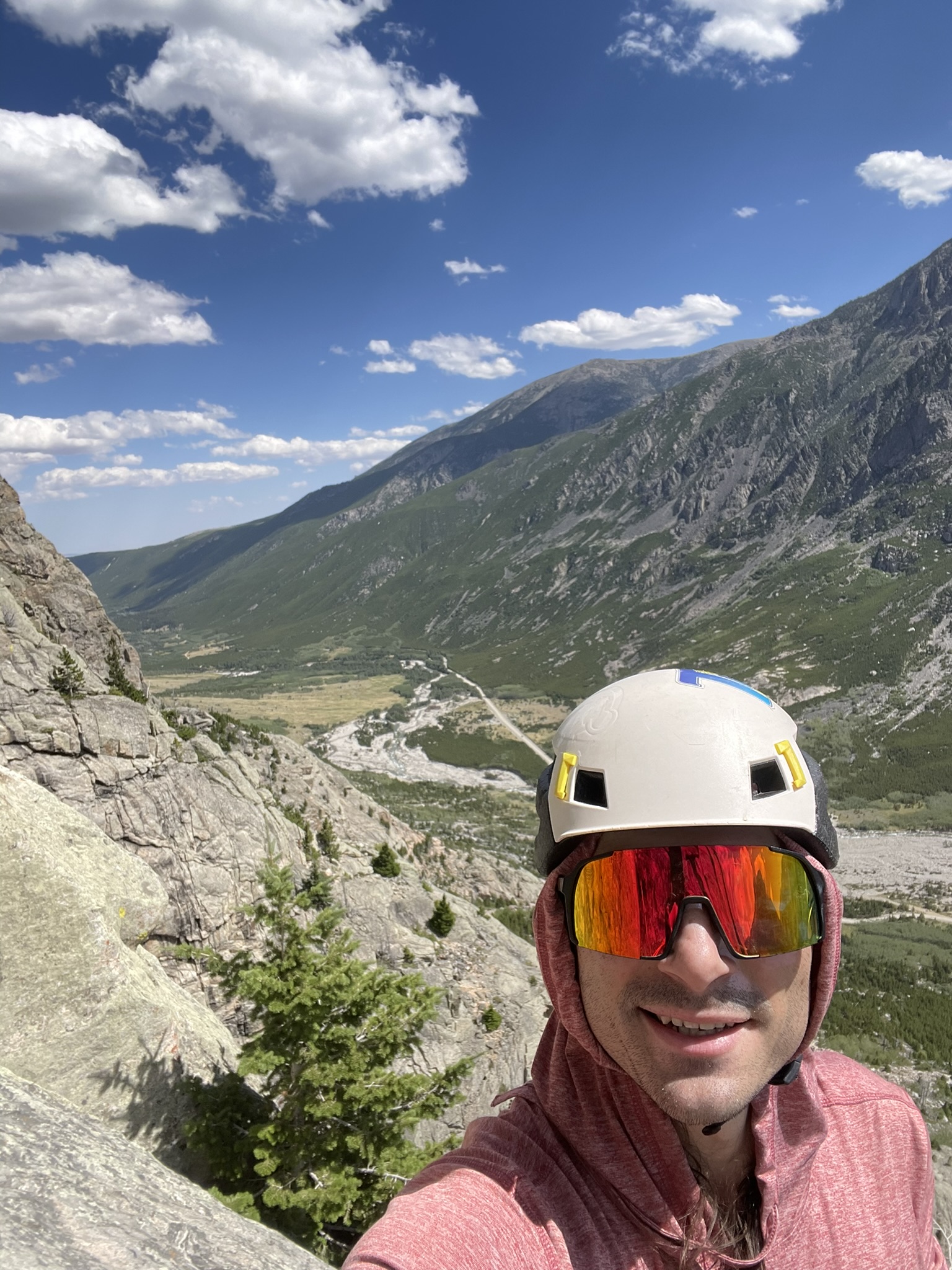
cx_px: 476
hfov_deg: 58.9
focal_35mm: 23
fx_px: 843
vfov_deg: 73.9
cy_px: 635
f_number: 2.2
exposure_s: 1/711
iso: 25
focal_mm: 2.71
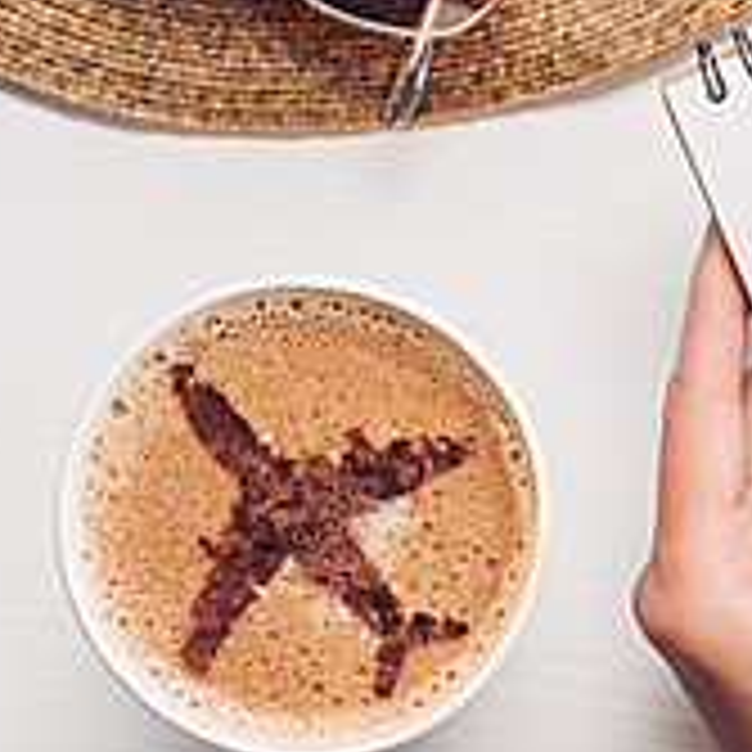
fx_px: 6562
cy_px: 306
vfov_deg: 6.6
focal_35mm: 267
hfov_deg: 6.5
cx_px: 982
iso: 400
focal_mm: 105
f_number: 8
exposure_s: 1/125
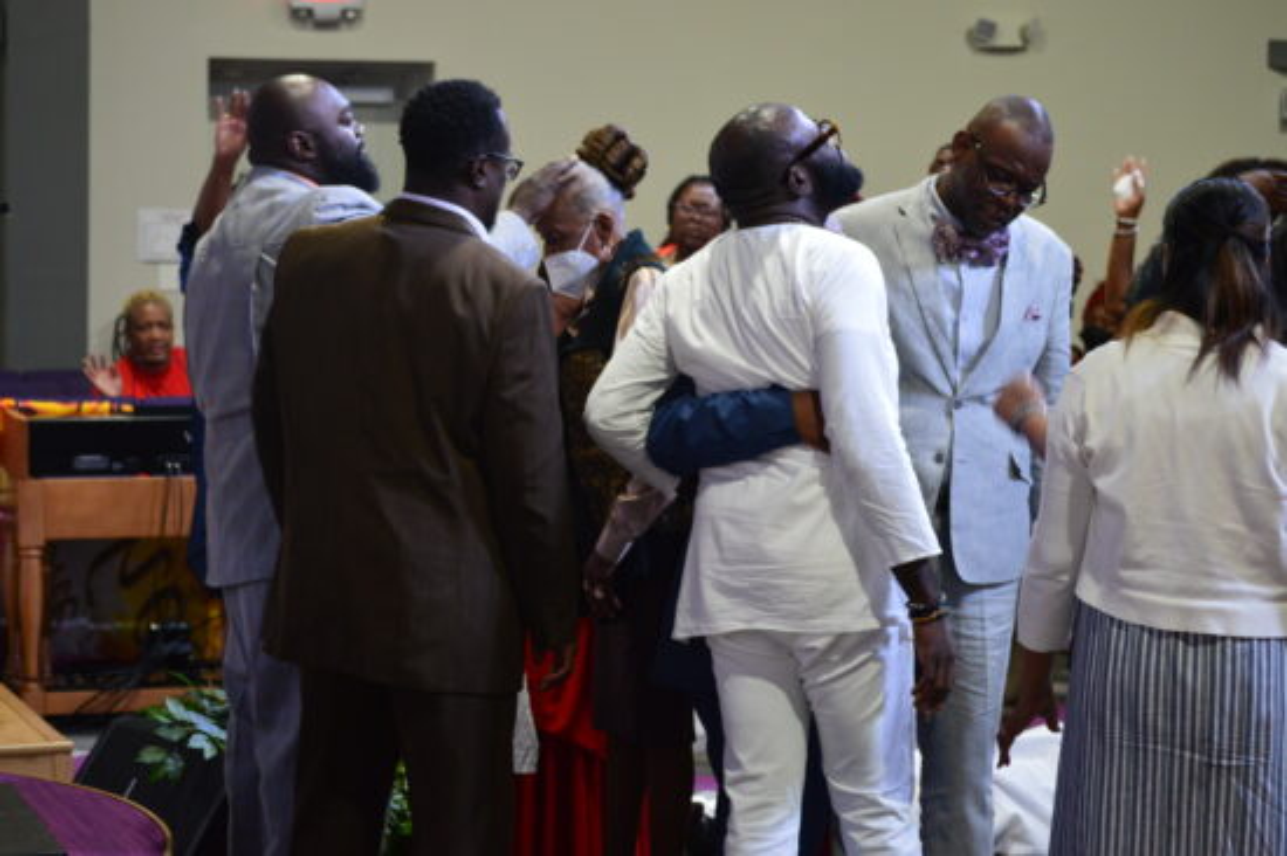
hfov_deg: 20.9
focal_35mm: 98
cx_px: 644
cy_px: 428
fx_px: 3483
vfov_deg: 14.0
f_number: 4.2
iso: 800
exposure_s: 1/50
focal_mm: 65
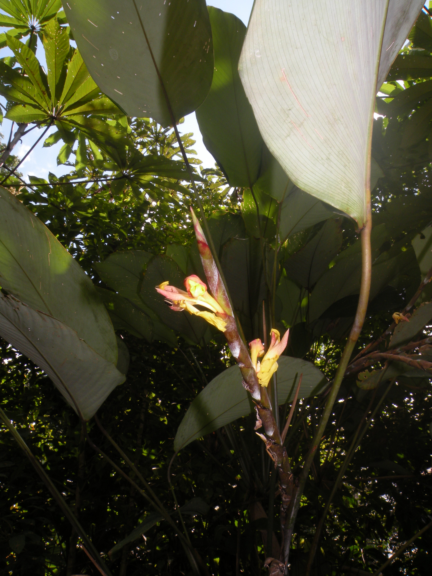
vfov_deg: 65.3
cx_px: 216
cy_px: 288
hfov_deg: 51.4
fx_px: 449
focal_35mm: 27
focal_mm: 4.7
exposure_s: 1/75.2
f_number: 8
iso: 64
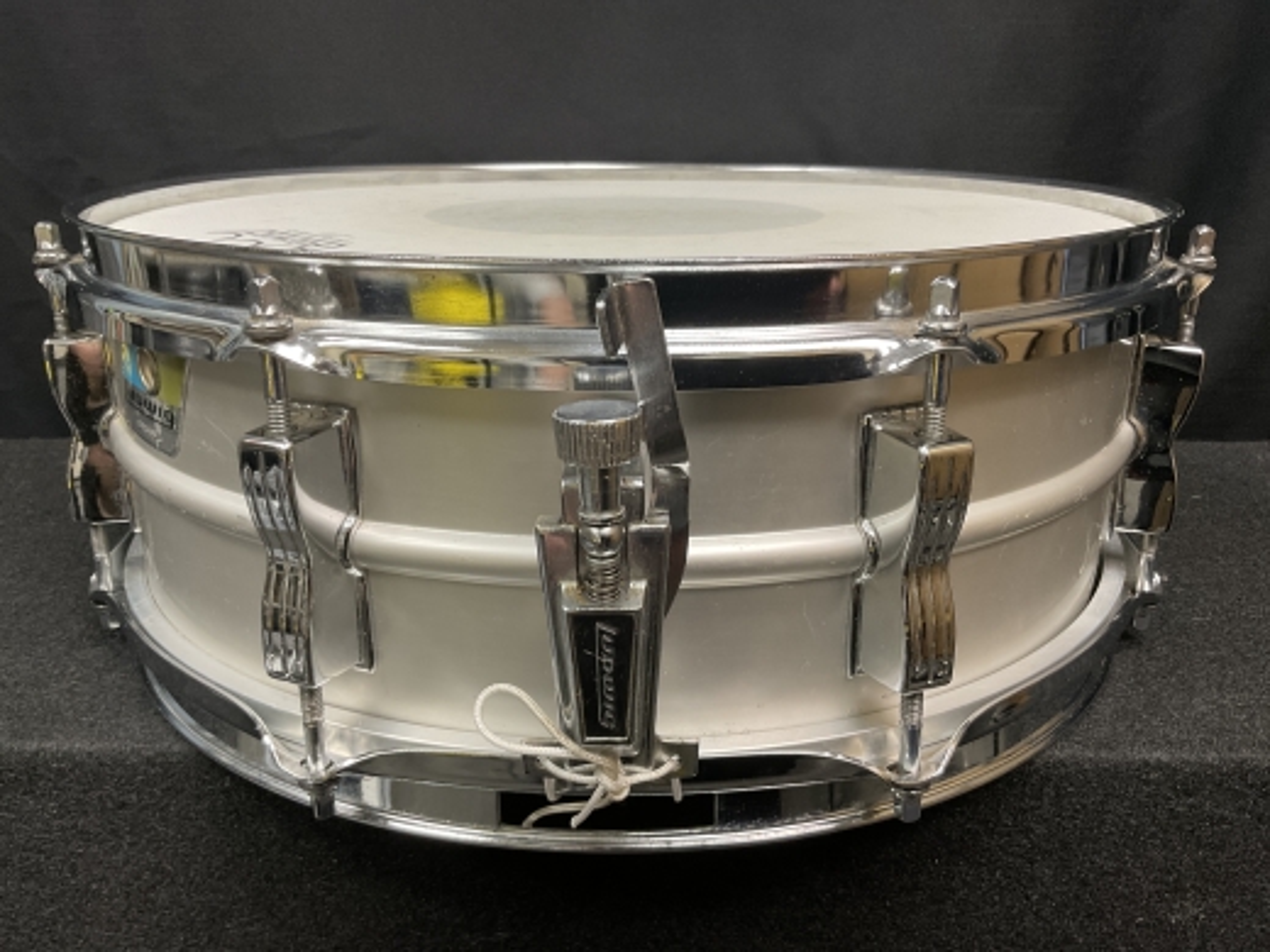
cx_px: 635
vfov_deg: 48.2
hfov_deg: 61.7
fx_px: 1064
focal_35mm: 29
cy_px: 476
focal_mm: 3
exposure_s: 1/44
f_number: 1.8
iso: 64
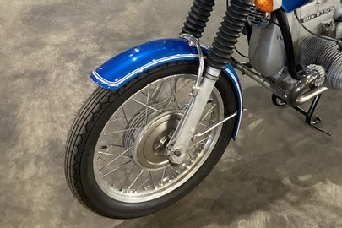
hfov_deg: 37.7
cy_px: 37
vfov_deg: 25.9
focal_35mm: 51
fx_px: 484
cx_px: 264
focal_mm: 3.3
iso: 320
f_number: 2.4
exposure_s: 1/50
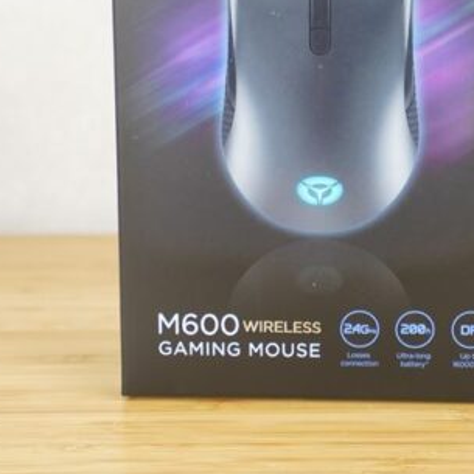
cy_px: 87
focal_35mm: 76
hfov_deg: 22.7
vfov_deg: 22.4
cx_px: 309
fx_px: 1177
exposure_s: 1/125
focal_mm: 35
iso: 1250
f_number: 4.5
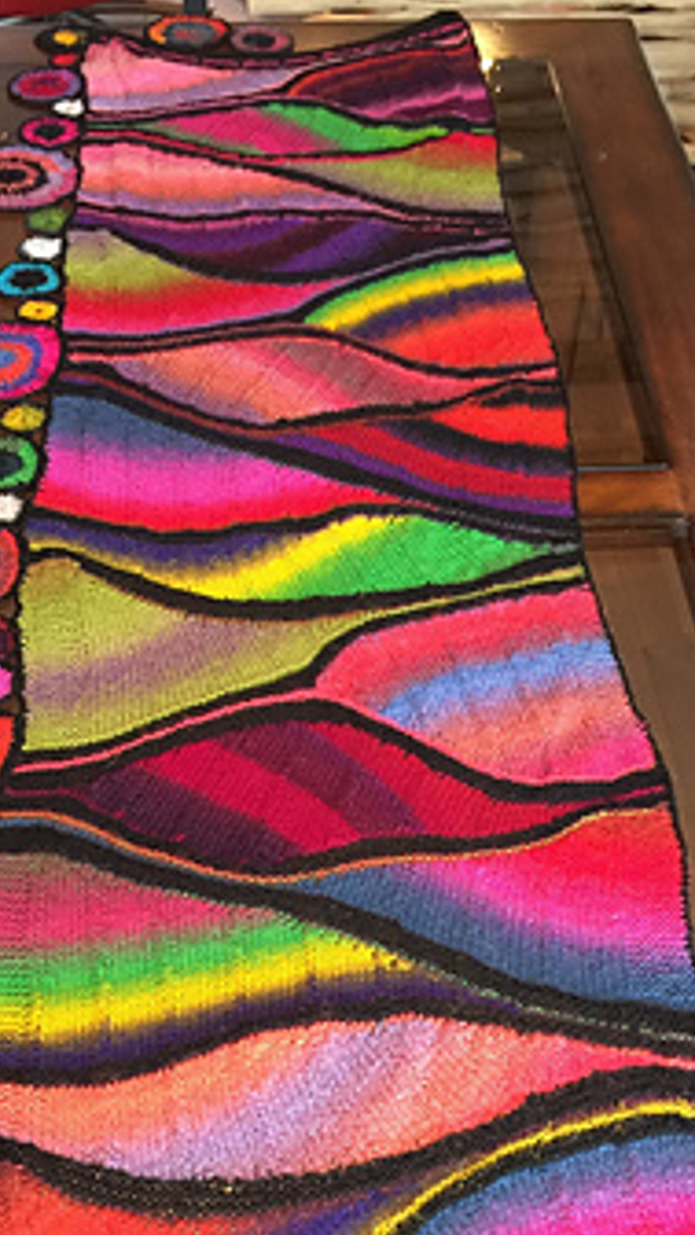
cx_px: 314
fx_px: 1540
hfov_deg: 25.4
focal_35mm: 47
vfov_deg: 42.8
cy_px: 875
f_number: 2.2
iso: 125
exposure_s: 1/15
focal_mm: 4.15
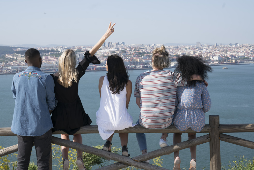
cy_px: 84
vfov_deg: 20.9
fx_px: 459
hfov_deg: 30.9
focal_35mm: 65
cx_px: 120
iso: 100
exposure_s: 1/200
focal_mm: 57
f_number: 8
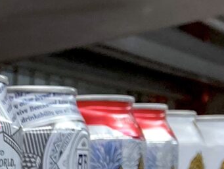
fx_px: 1088
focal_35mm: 168
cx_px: -229
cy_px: 411
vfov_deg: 8.1
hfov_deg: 10.7
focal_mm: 3.99
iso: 50
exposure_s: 1/50
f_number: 1.8
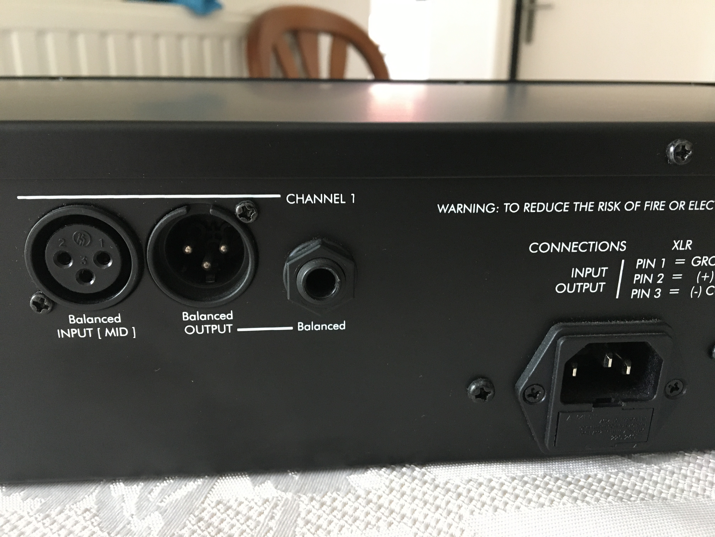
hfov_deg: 61.7
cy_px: 268
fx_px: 599
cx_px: 358
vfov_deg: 48.2
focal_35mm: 29
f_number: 2.2
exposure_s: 1/20
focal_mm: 4.15
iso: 200
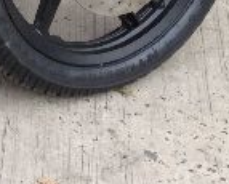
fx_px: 1222
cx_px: -376
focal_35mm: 180
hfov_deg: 9.2
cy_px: -112
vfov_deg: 8.4
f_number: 2.4
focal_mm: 4.12
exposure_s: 1/341
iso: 50
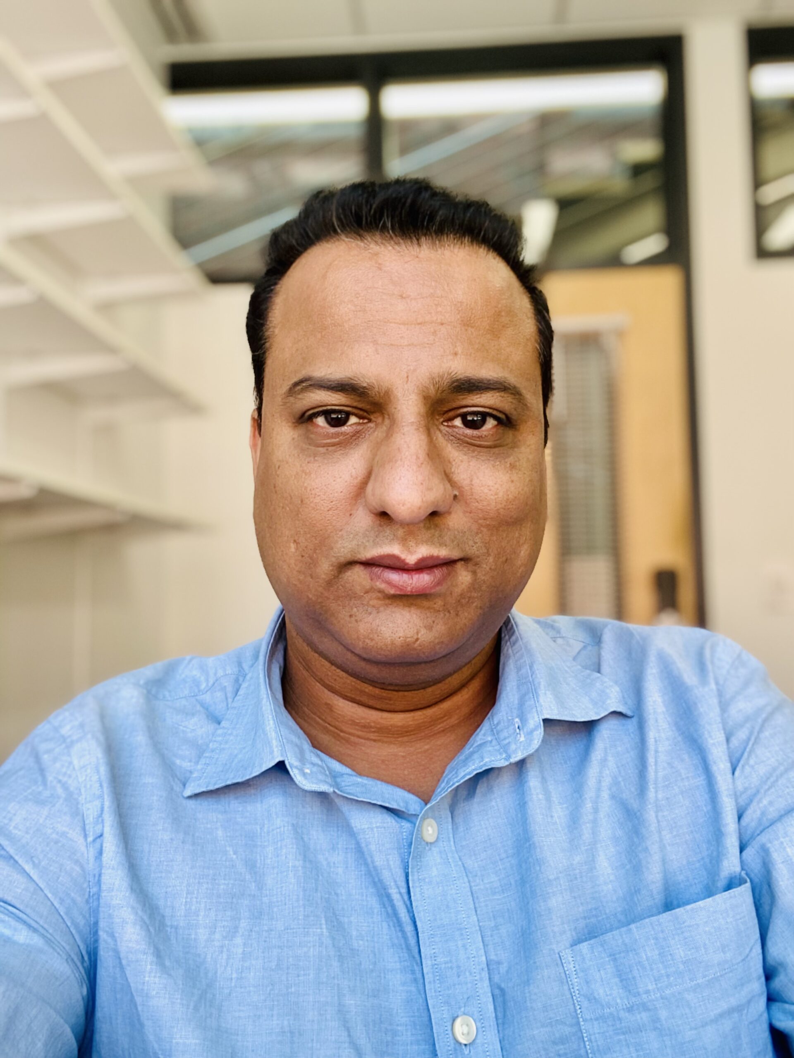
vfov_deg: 60.0
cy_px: 529
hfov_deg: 46.8
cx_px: 397
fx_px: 917
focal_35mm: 30
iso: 100
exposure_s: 1/100
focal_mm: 2.71
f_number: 2.2
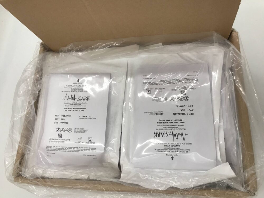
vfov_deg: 49.7
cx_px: 132
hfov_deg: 63.4
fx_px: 214
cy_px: 99
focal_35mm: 28
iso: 20
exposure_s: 1/40
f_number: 1.8
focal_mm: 3.99
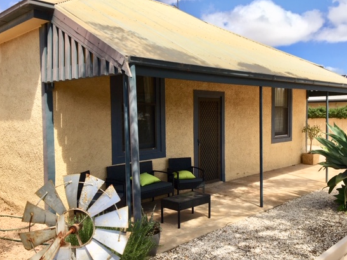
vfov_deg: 41.8
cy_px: 130
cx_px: 187
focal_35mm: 34
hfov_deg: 53.9
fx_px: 341
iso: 25
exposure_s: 1/1570
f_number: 2.2
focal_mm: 4.15
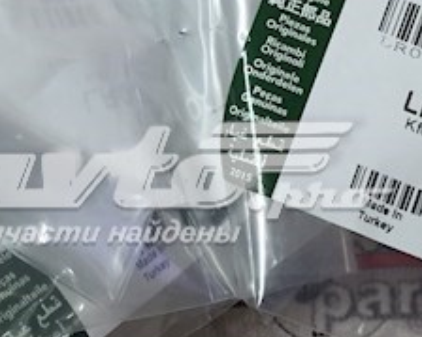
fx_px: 1011
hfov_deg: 23.5
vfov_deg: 18.9
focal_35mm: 81
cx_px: 166
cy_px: 179
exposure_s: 1/33
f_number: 2.2
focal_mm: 4.15
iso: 80
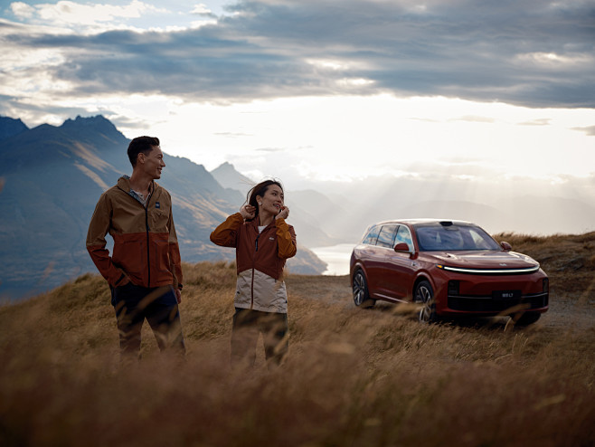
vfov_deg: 28.6
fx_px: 877
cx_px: 298
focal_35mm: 51
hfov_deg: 37.5
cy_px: 224
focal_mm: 64
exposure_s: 1/320
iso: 160
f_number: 4
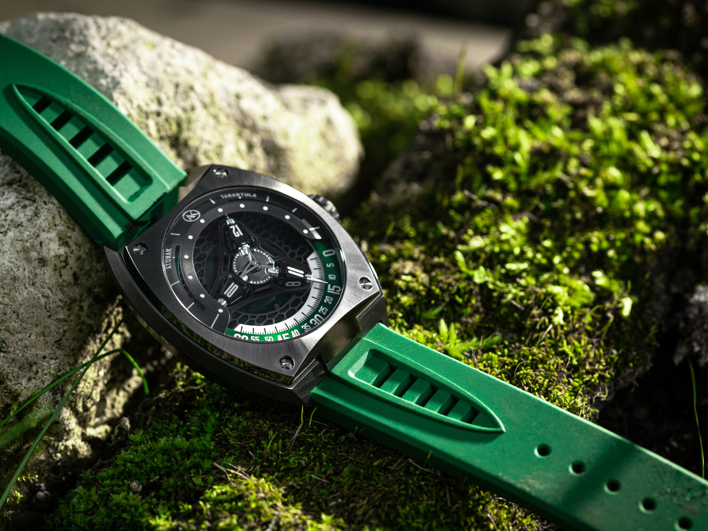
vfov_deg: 11.7
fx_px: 2598
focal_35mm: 127
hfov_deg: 15.5
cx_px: 303
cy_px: 287
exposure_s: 1/13
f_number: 8
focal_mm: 105
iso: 500
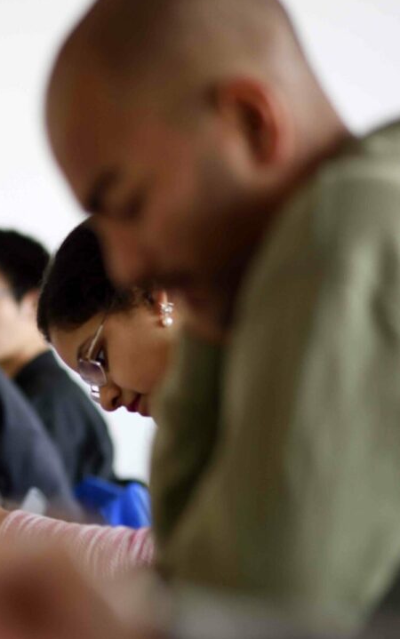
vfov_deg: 11.3
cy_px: 345
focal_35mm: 185
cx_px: -162
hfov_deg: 7.0
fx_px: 3224
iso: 640
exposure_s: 1/160
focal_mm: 85
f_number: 2.2
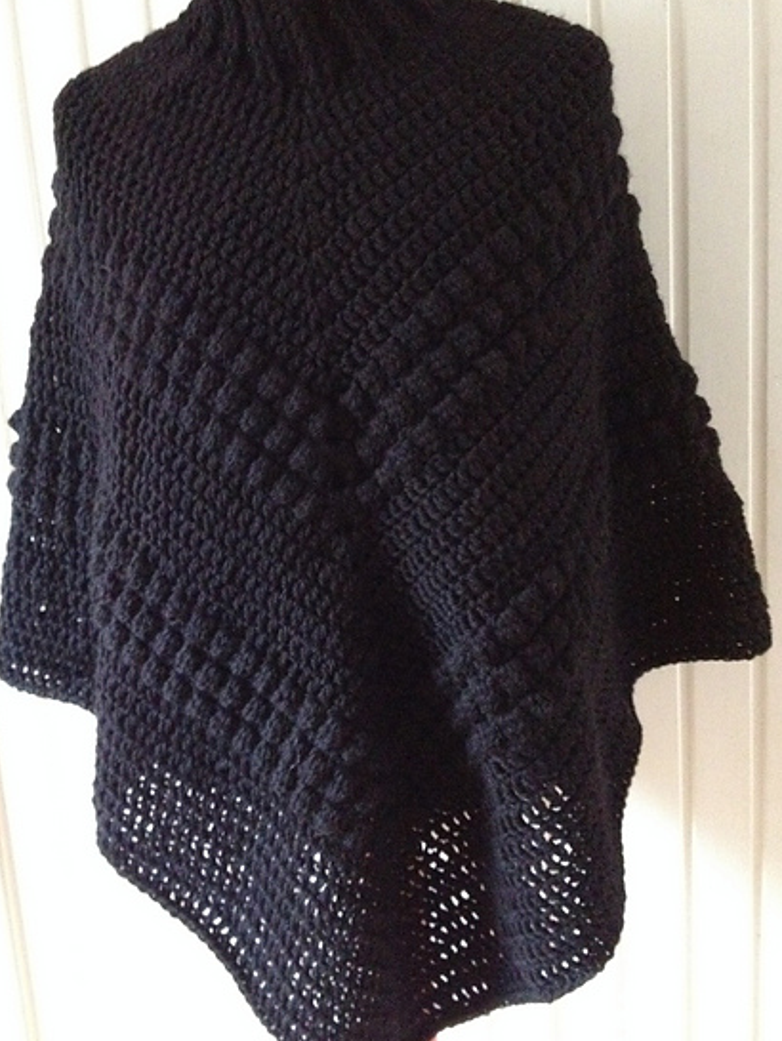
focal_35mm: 41
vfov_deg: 45.7
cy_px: 477
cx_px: 374
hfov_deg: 35.2
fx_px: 1234
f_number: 2.4
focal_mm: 4.28
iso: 800
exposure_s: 1/15
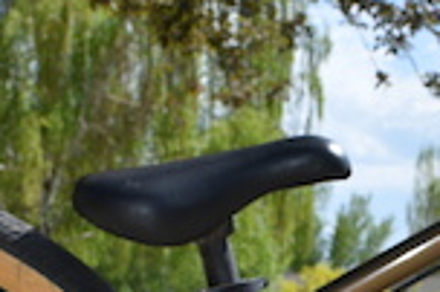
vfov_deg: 9.4
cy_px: 412
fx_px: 1734
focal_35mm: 142
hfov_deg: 14.3
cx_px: 388
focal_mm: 18
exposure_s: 1/200
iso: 100
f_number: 10
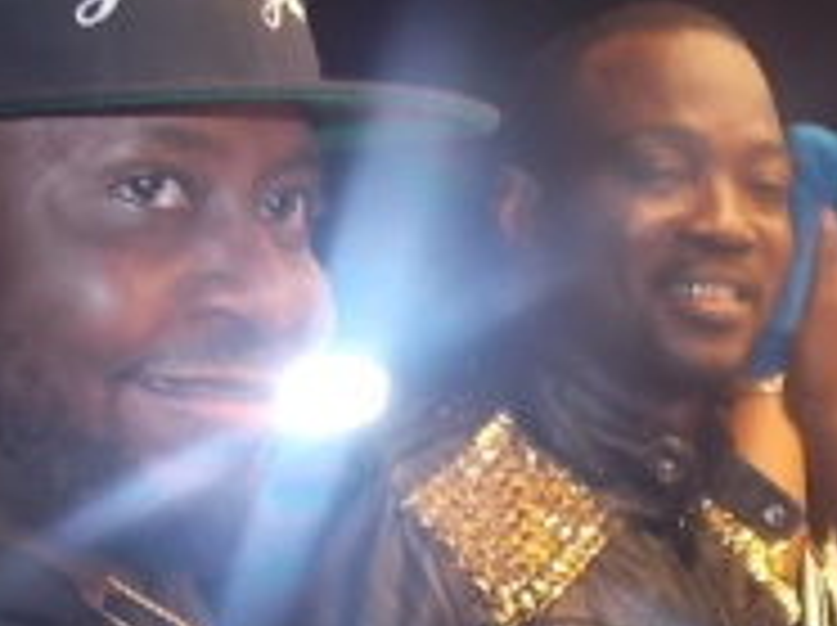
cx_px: 734
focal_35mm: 97
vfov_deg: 14.9
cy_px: 649
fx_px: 2342
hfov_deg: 19.9
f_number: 3.3
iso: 200
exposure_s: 1/30
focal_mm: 5.3
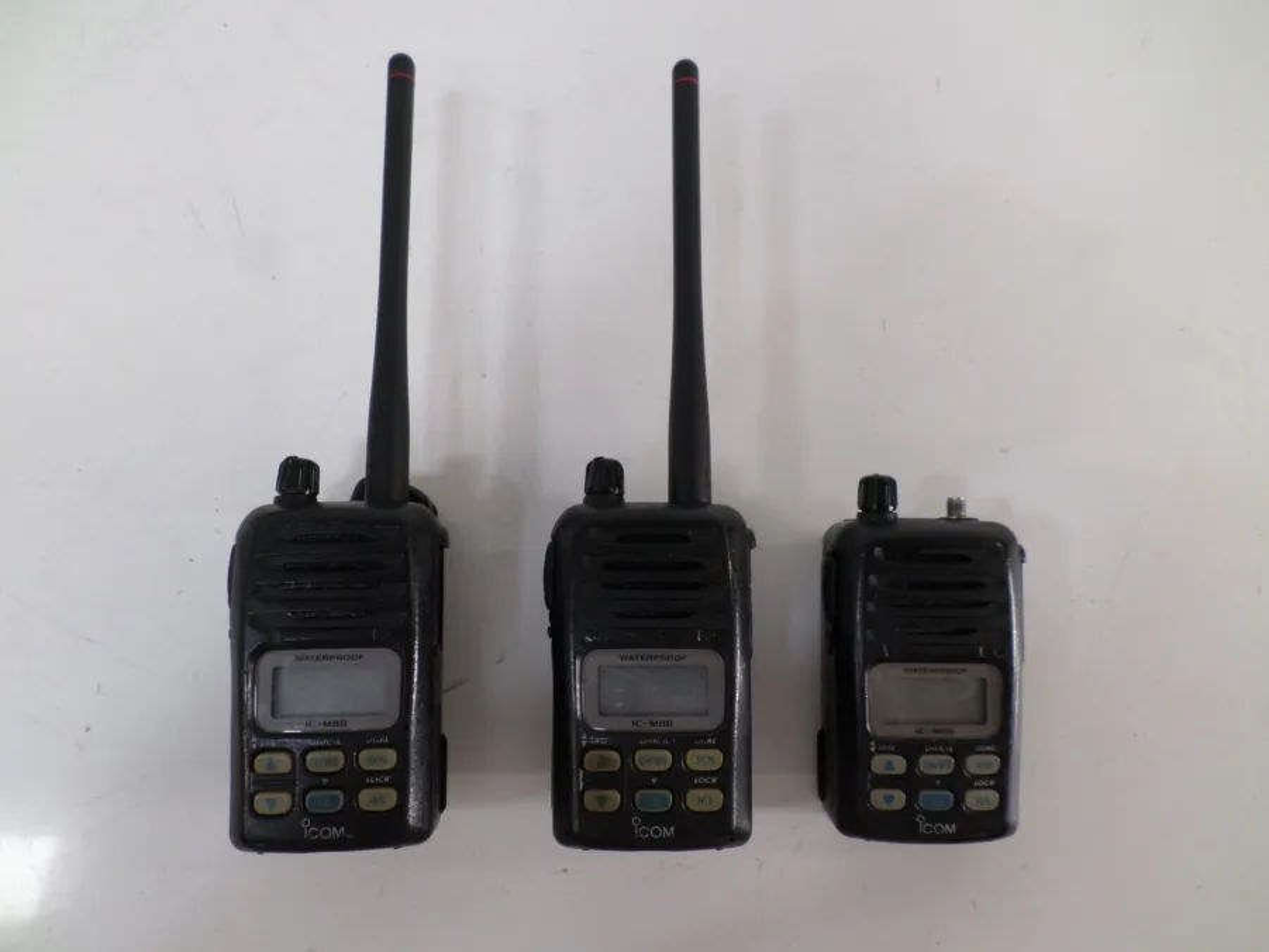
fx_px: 917
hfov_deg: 69.4
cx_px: 634
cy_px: 476
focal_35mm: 25
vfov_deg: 54.9
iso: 80
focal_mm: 4.5
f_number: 2.5
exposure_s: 1/45
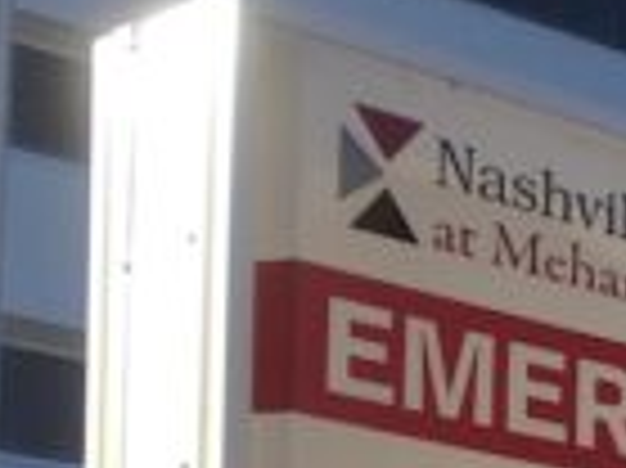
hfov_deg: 12.0
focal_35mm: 146
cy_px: 868
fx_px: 2638
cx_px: 1279
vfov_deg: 9.6
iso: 25
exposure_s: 1/1099
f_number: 2.2
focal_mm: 4.15
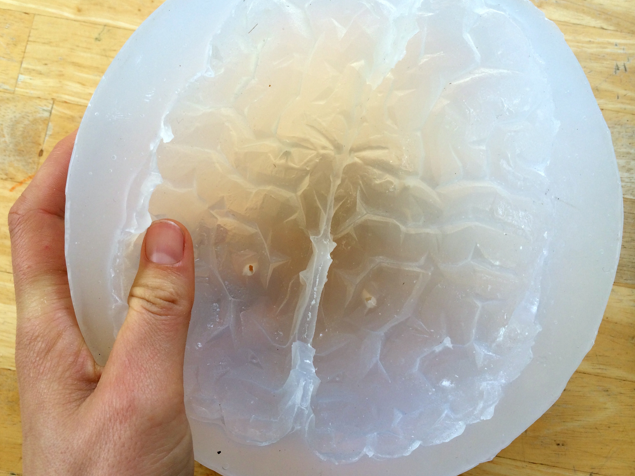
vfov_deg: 44.2
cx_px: 297
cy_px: 239
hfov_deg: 56.8
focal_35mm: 32
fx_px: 587
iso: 40
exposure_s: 1/120
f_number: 2.2
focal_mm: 4.12
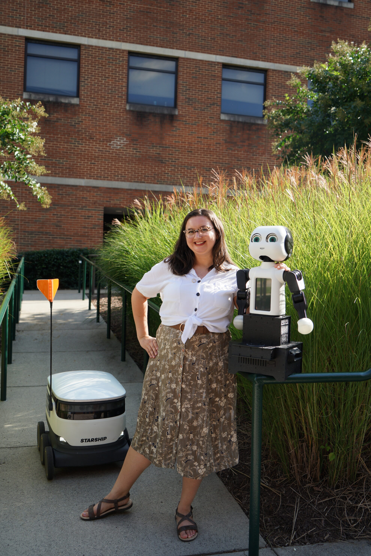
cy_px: 278
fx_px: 541
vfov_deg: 54.4
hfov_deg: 37.9
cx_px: 186
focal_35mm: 35
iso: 100
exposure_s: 1/400
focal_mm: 35
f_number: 4
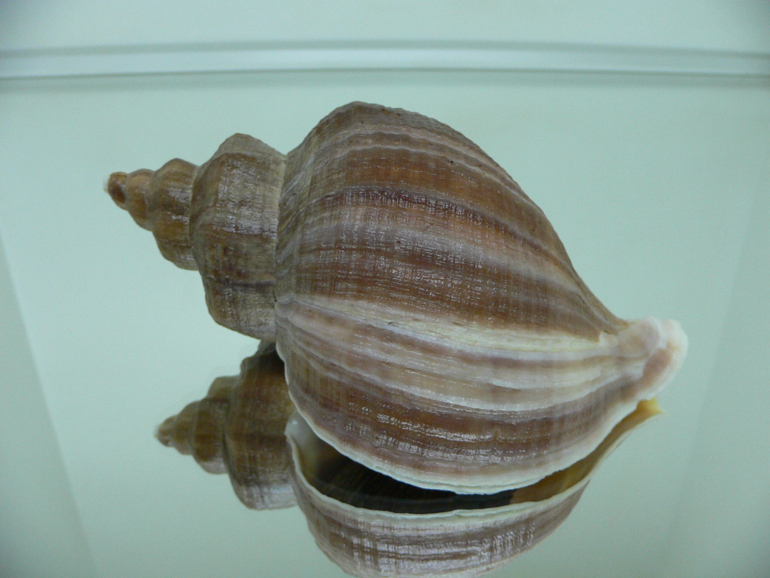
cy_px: 289
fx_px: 779
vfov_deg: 40.7
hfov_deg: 52.6
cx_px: 385
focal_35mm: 35
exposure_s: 1/60
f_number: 2.8
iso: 150
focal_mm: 4.6
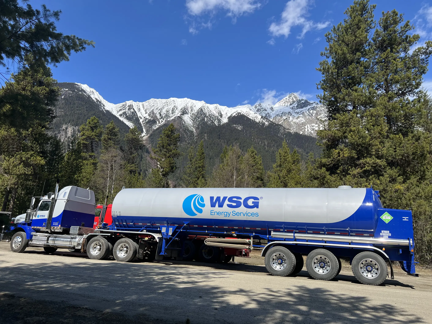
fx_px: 324
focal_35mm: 26
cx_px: 216
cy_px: 162
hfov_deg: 67.3
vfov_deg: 53.1
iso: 50
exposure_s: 1/4274
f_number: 1.5
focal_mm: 5.7
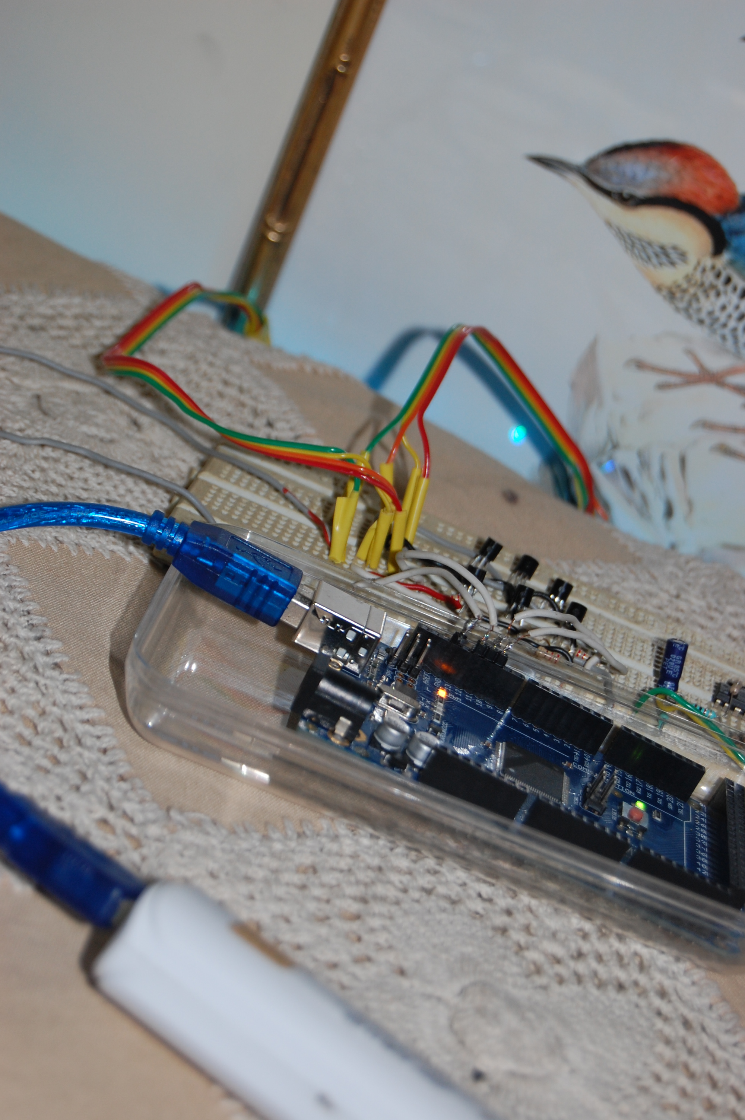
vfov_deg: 26.0
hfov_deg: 17.5
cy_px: 560
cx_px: 372
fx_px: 2426
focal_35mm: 78
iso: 400
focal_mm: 52
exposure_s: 1/60
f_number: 5.6
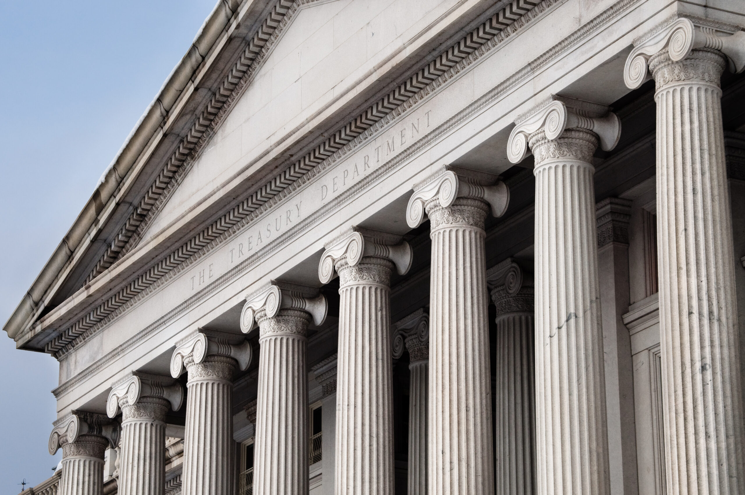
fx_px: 2325
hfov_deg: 18.2
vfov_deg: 12.1
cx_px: 372
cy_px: 248
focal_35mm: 112
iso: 400
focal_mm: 75
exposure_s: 1/320
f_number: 11
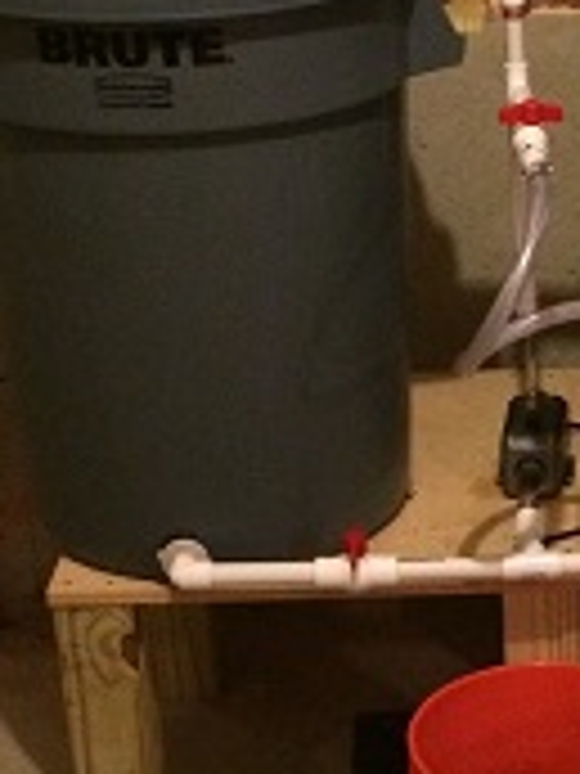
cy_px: 511
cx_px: 544
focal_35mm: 91
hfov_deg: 16.0
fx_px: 2033
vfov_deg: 21.5
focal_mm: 4.15
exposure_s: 1/15
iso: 400
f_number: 2.2
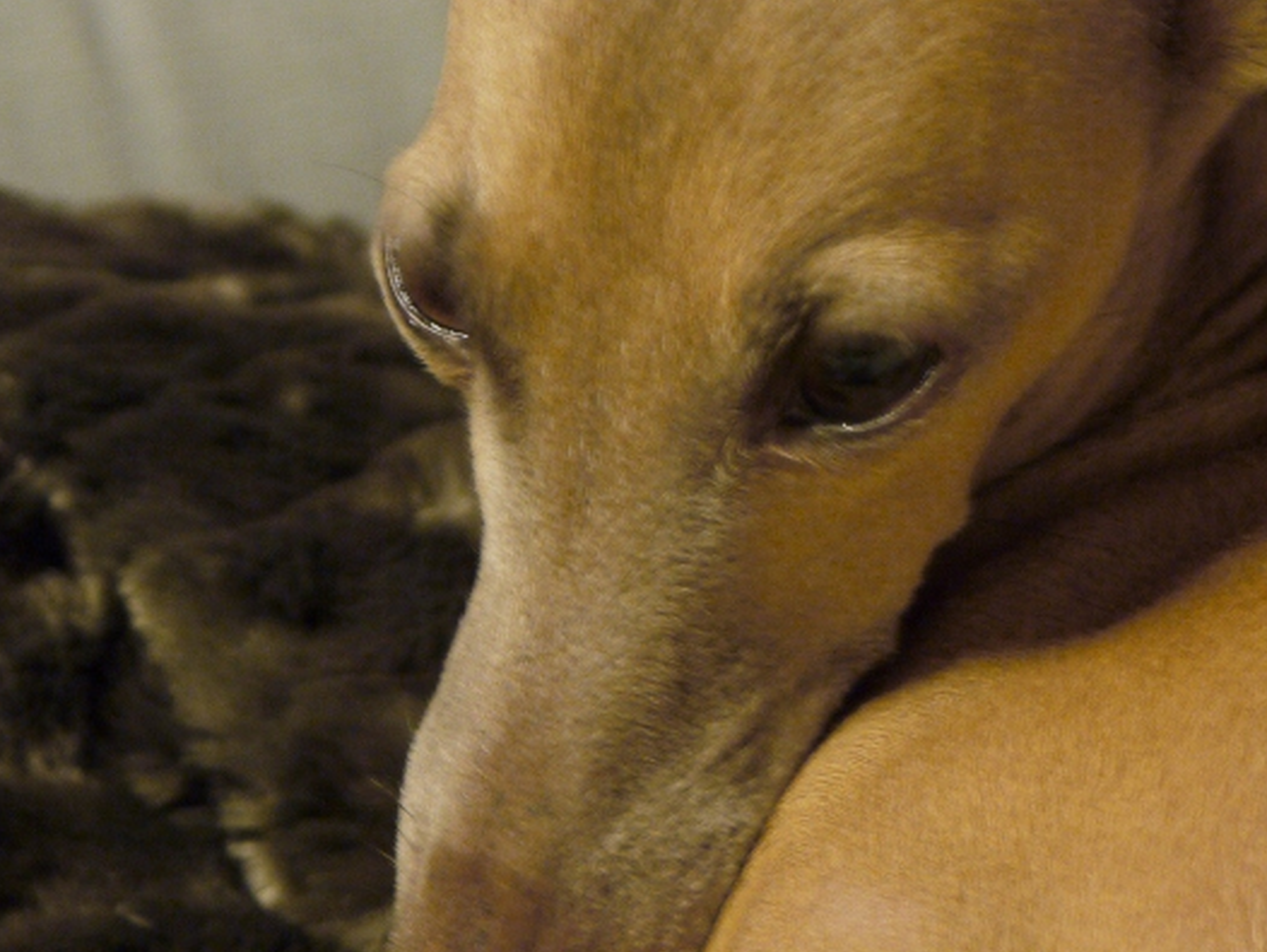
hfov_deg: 13.7
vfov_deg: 10.3
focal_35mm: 144
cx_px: 915
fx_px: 5273
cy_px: 475
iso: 400
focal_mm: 37
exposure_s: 1/4
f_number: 5.4
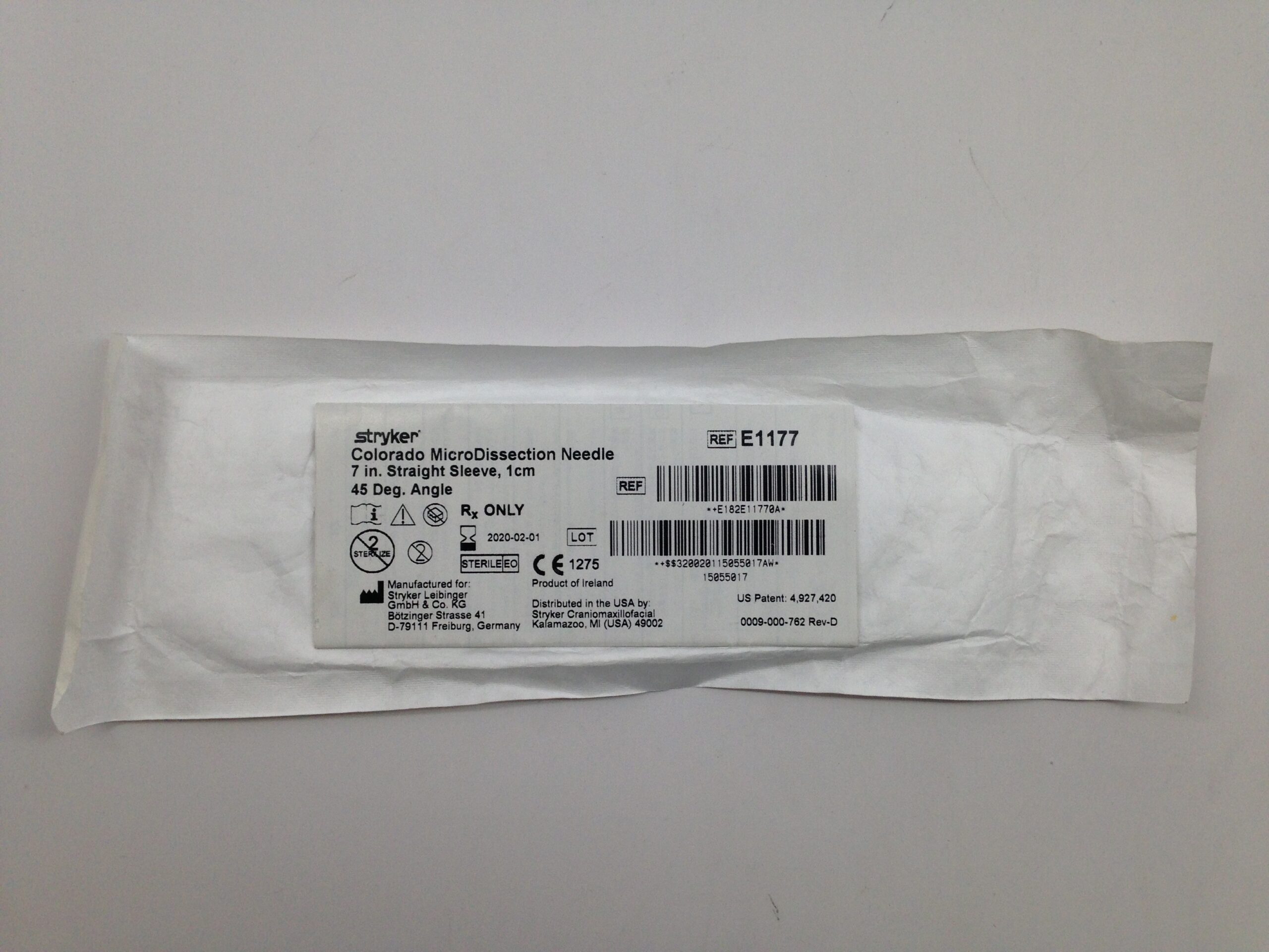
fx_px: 1210
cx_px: 634
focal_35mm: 33
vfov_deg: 42.9
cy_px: 476
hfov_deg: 55.4
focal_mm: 4.12
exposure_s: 1/120
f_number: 2.4
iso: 80
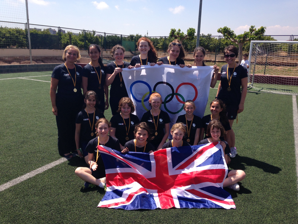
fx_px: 284
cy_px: 112
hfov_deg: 55.4
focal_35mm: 33
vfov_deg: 42.9
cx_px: 149
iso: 50
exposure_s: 1/1355
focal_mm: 4.12
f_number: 2.4
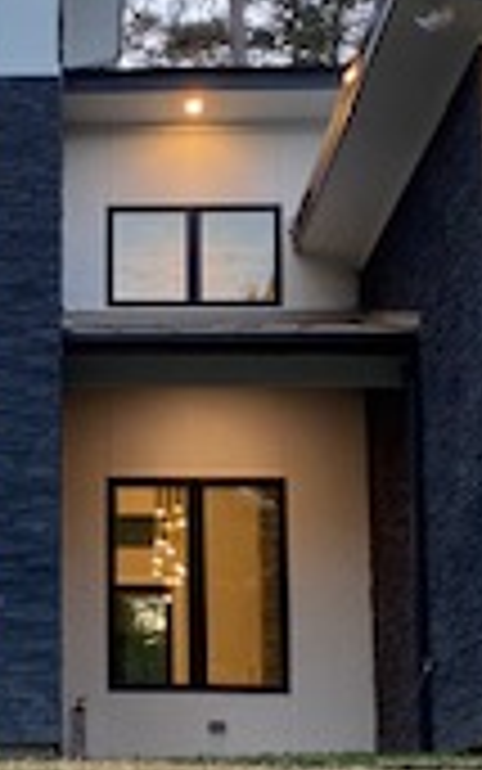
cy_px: 473
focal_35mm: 103
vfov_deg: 20.2
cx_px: -59
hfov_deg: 12.5
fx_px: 2163
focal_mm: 4.25
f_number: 1.8
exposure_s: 1/60
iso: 64
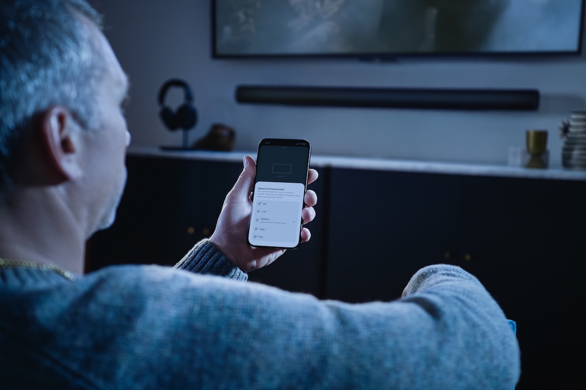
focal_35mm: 58
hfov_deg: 34.5
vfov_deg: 23.4
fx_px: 944
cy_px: 195
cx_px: 293
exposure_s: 1/80
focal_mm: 58
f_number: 4
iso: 1000
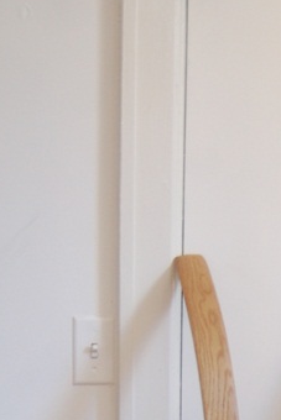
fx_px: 1520
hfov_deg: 10.3
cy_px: 620
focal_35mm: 130
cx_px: 399
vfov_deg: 14.7
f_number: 3.5
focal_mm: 28
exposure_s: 1/30
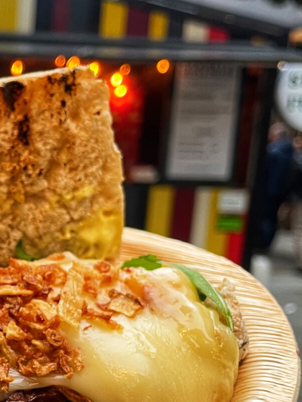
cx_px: -75
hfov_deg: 20.6
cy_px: 328
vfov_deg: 28.7
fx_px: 768
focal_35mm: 66
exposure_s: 1/50
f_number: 1.6
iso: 80
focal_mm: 4.2
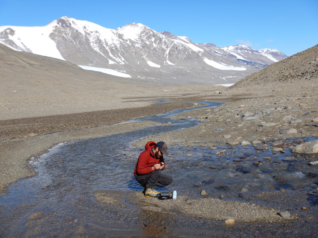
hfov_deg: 50.1
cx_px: 159
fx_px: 340
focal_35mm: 37
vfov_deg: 38.7
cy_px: 119
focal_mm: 6.6
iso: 125
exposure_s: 1/1500
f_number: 4.2
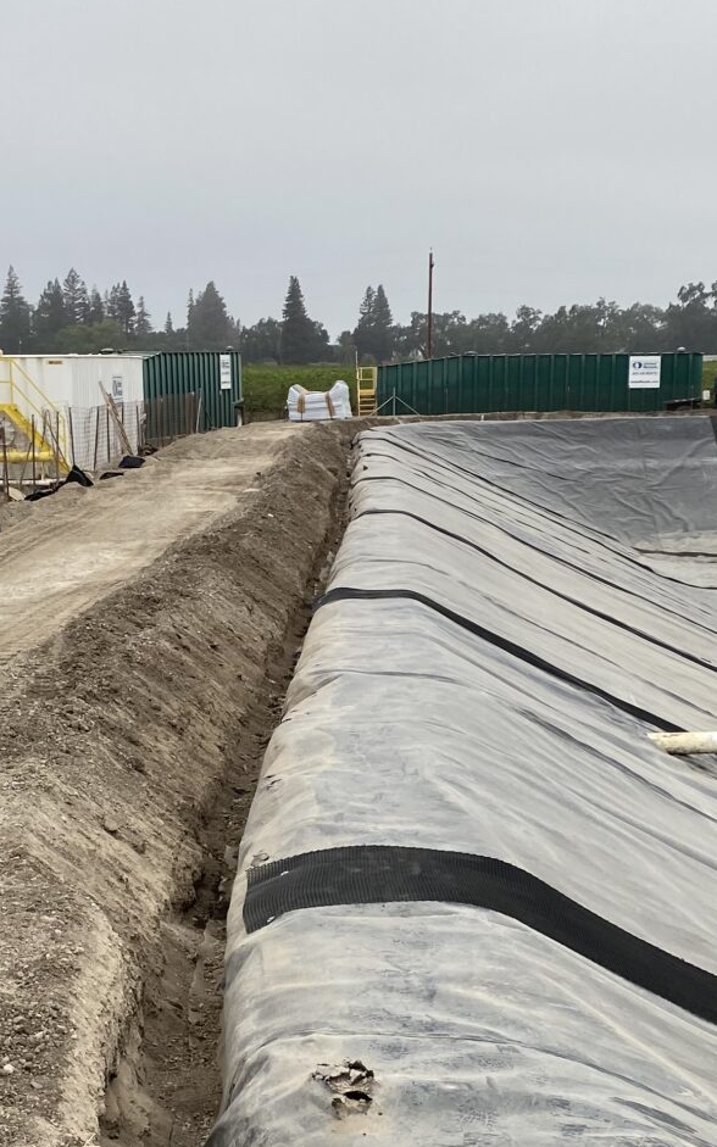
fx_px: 1876
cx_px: 302
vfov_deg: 33.7
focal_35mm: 60
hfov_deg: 21.6
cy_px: 764
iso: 32
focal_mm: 4.25
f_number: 1.8
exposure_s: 1/772
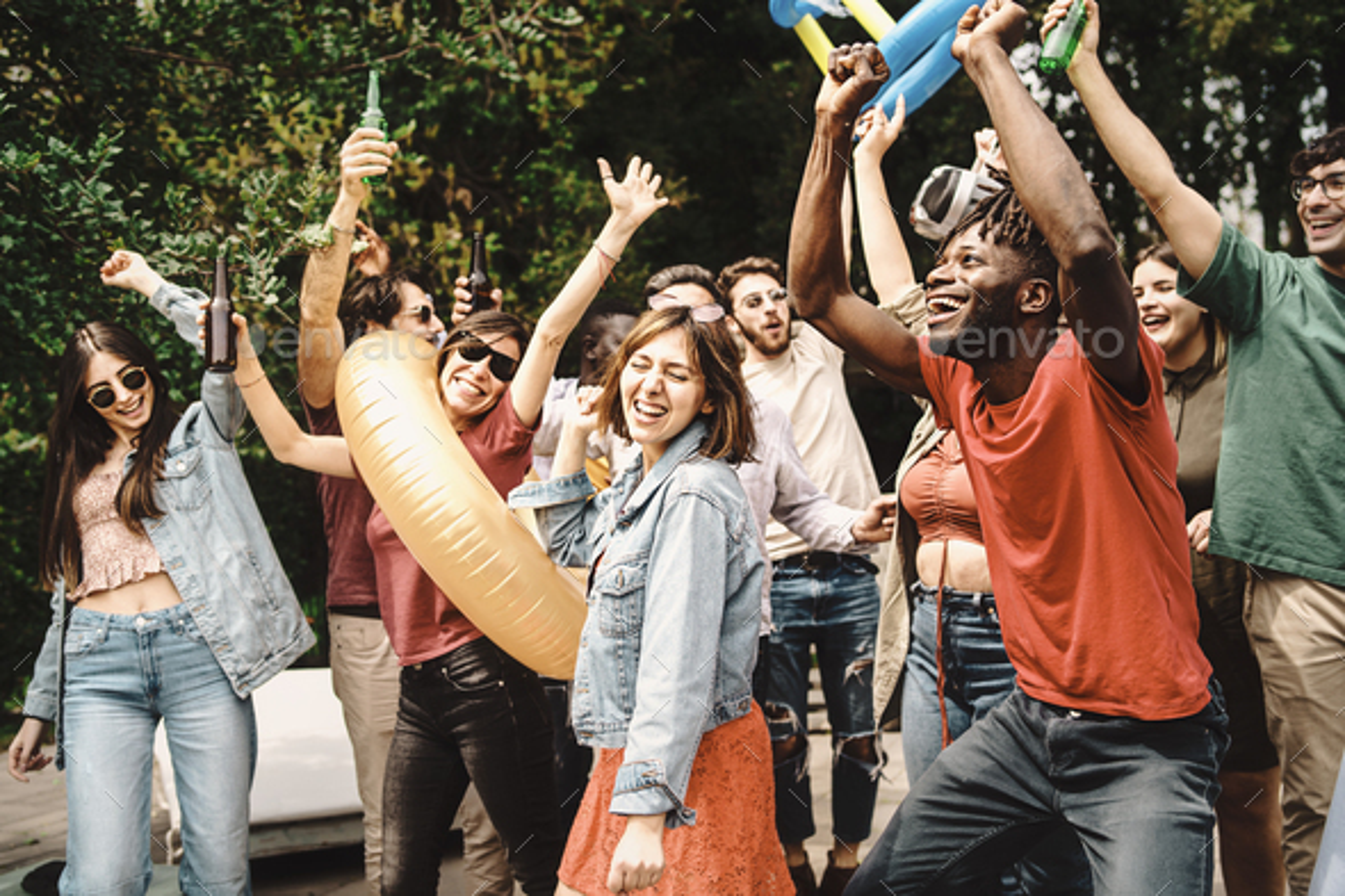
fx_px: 1307
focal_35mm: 35
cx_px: 672
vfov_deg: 37.8
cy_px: 448
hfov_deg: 54.4
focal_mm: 35
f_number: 2.8
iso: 100
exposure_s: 1/1000
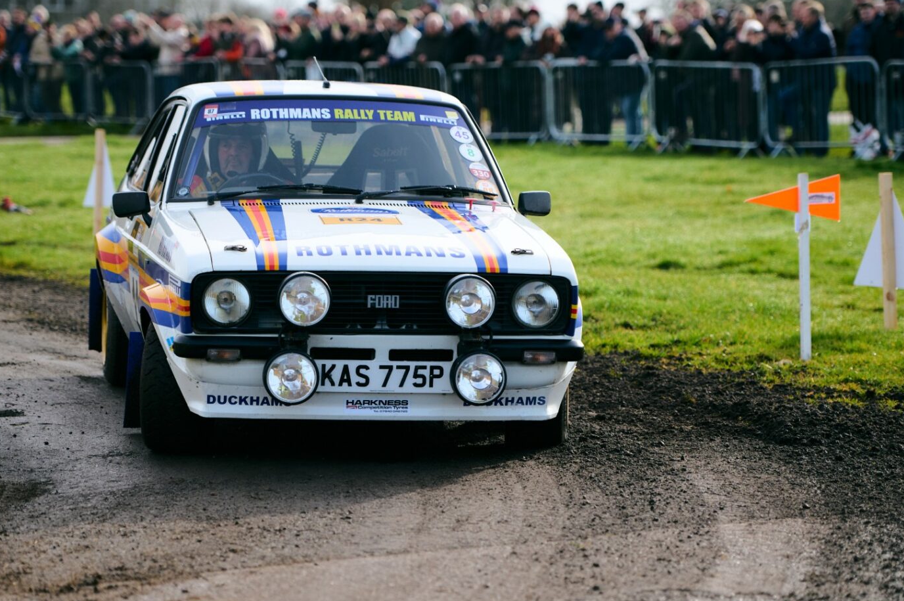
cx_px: 438
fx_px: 3362
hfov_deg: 15.3
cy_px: 321
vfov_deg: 10.2
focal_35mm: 134
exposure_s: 1/4000
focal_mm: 120
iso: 500
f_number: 2.8
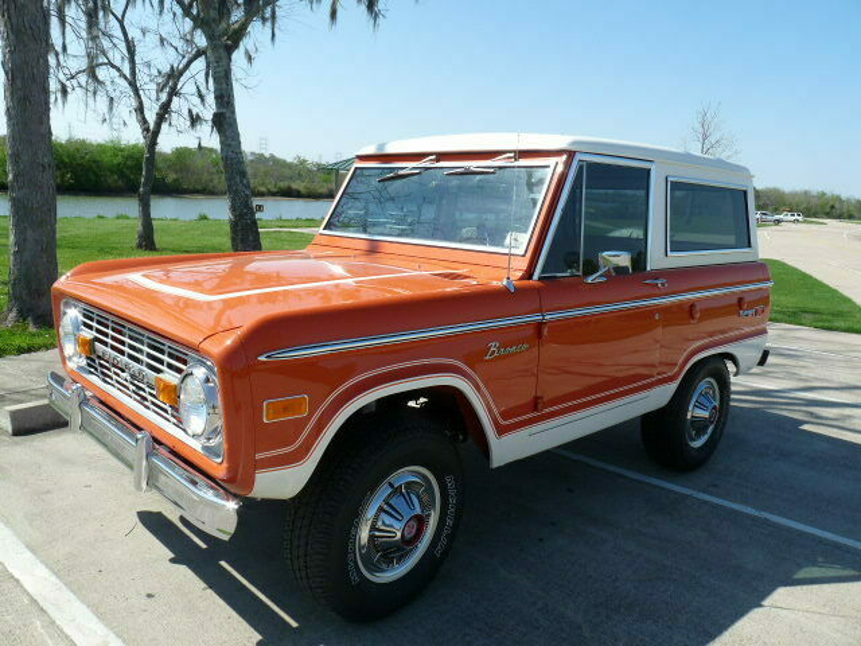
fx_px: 672
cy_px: 323
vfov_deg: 51.4
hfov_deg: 65.3
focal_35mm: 27
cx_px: 430
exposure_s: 1/320
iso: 100
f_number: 5.6
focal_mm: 4.8
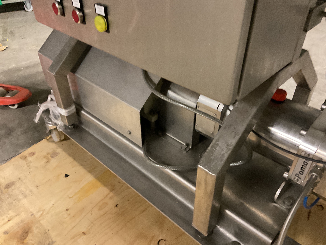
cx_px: 163
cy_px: 122
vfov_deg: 48.2
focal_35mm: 29
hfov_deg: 61.7
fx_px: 273
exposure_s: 1/25
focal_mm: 3
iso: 400
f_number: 1.8
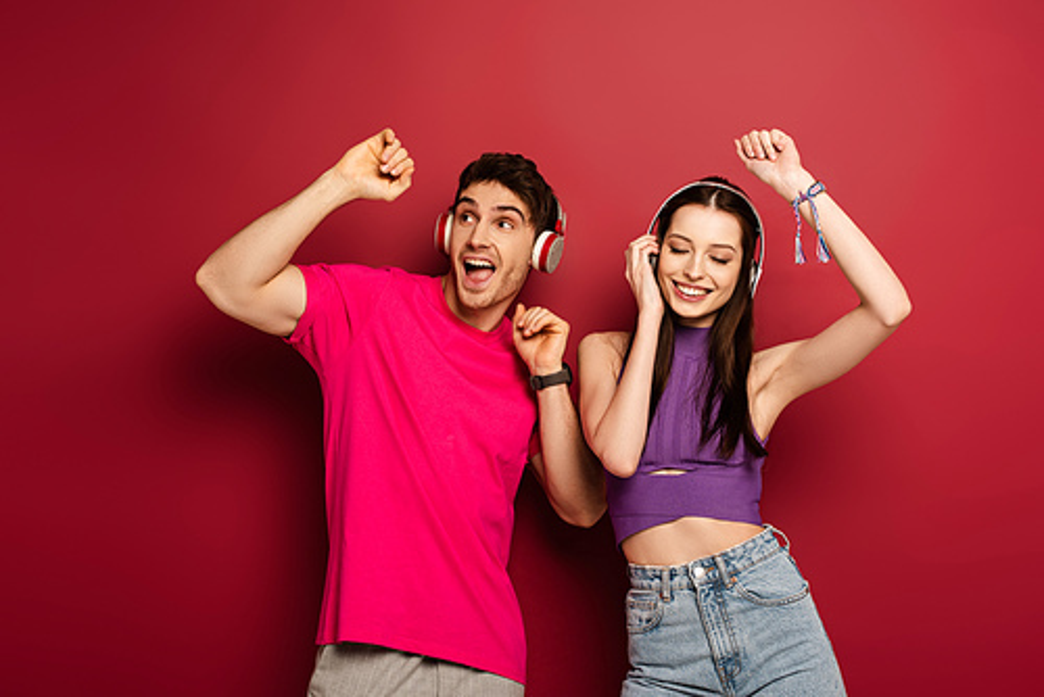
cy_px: 348
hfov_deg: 39.6
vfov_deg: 27.0
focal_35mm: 50
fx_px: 1451
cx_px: 522
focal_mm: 50
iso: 100
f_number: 5.6
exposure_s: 1/160
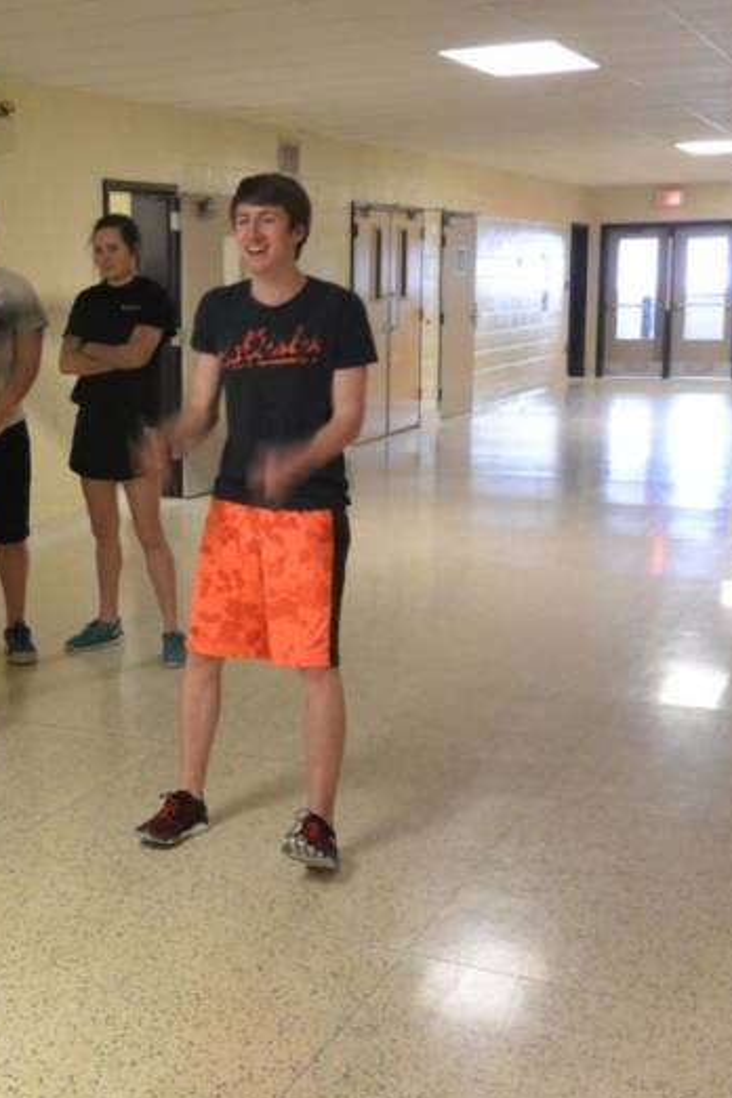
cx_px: -27
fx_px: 1494
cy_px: 558
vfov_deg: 40.3
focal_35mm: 49
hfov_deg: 25.9
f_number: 3.8
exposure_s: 1/30
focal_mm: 12.2
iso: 1000
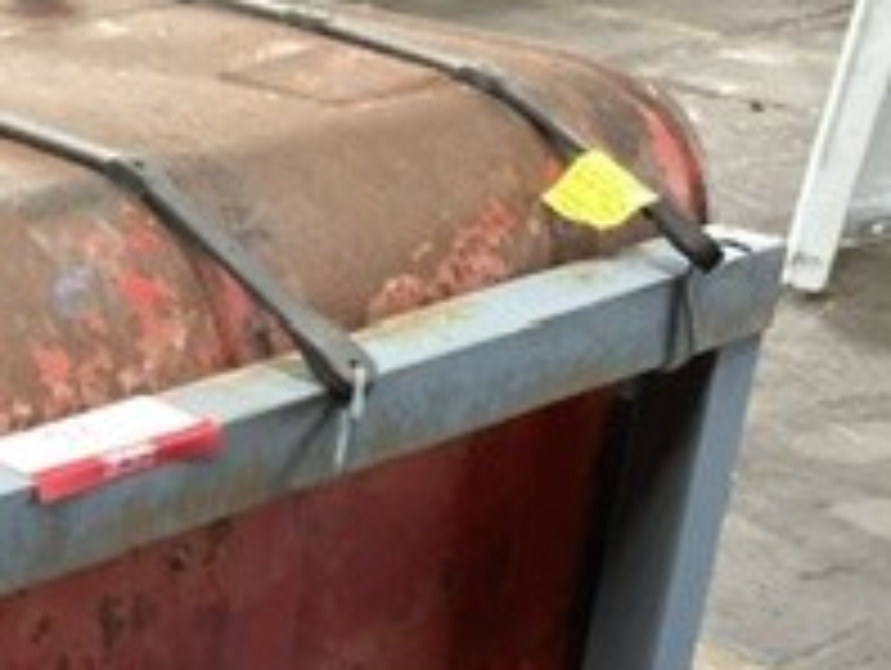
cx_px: -148
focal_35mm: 100
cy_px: 971
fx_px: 2577
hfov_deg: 18.7
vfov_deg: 14.0
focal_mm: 3.3
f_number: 2.4
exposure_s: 1/50
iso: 320
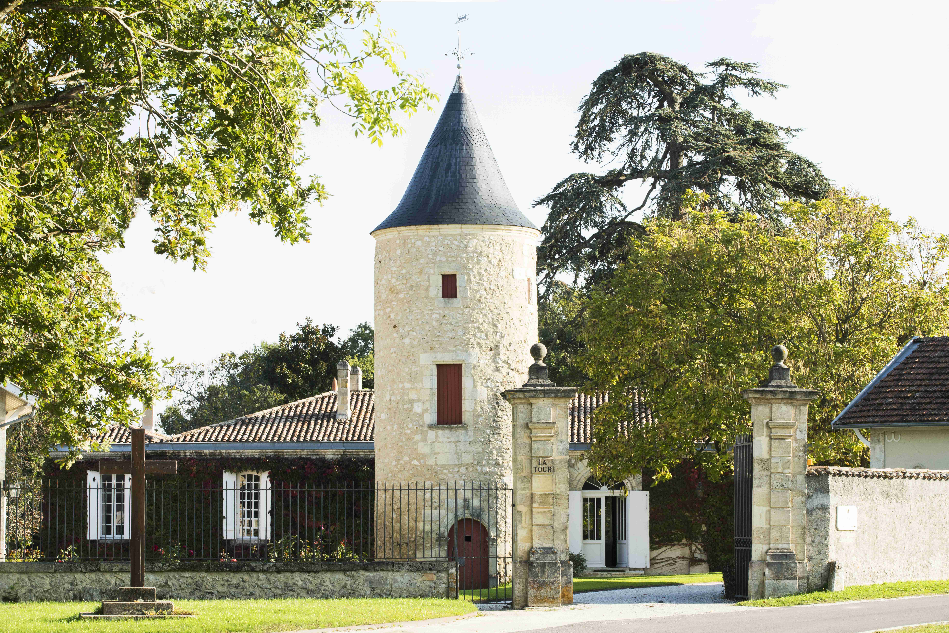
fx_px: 2689
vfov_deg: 13.4
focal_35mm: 102
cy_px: 316
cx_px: 474
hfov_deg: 20.0
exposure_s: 1/125
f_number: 14
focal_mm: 102
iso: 500
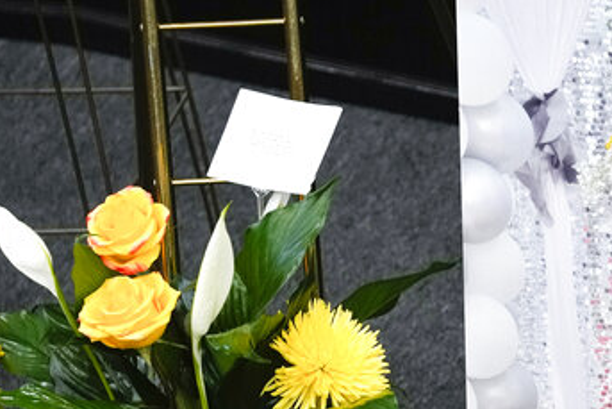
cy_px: 296
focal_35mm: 597
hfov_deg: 3.4
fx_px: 10153
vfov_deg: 2.3
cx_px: 719
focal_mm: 200
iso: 3200
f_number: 4.5
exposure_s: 1/320
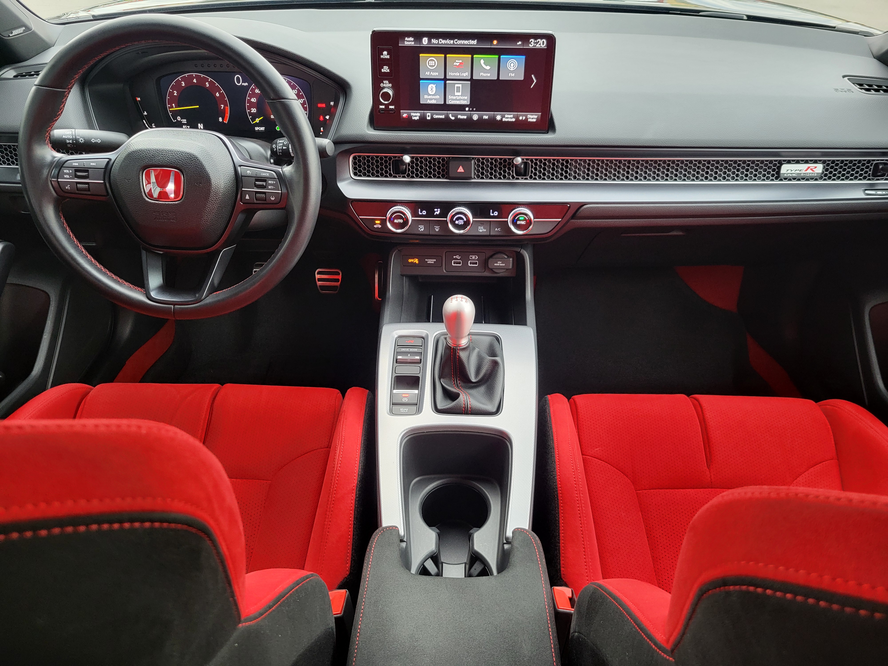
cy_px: 333
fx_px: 667
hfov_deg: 67.3
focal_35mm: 26
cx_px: 444
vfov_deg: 53.1
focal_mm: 5.4
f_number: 1.8
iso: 250
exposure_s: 1/120
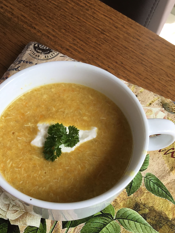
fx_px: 276
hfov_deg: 34.9
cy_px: 142
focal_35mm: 41
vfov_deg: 45.5
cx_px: 61
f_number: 2.4
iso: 32
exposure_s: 1/100
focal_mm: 3.3
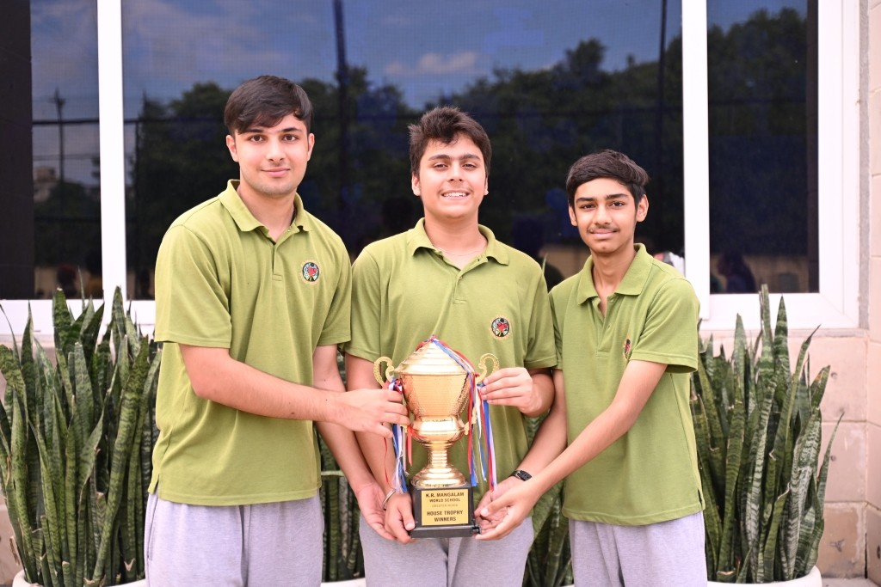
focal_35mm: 50
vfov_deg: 27.0
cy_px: 294
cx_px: 440
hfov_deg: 39.6
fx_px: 1224
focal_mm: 50
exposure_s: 1/1000
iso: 400
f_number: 2.8
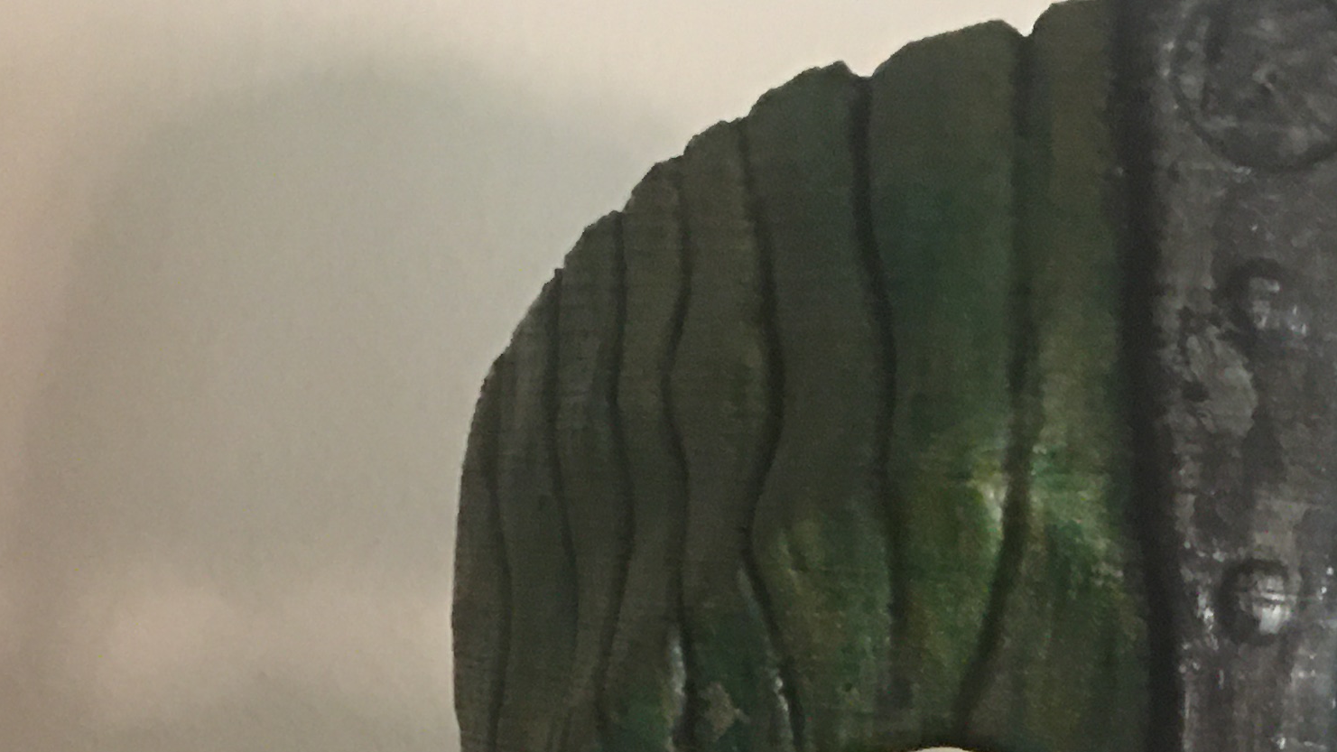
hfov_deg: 24.4
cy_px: 1235
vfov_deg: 13.0
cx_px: 1066
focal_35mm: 86
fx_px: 3049
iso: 100
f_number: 2.2
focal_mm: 4.15
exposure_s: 1/15
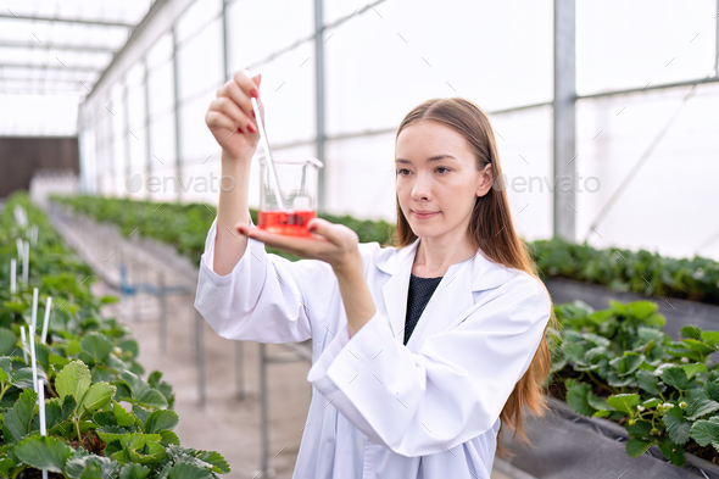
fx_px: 699
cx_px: 360
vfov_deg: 37.8
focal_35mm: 35
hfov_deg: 54.4
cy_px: 240
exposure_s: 1/3200
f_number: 1.4
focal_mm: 35
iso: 320
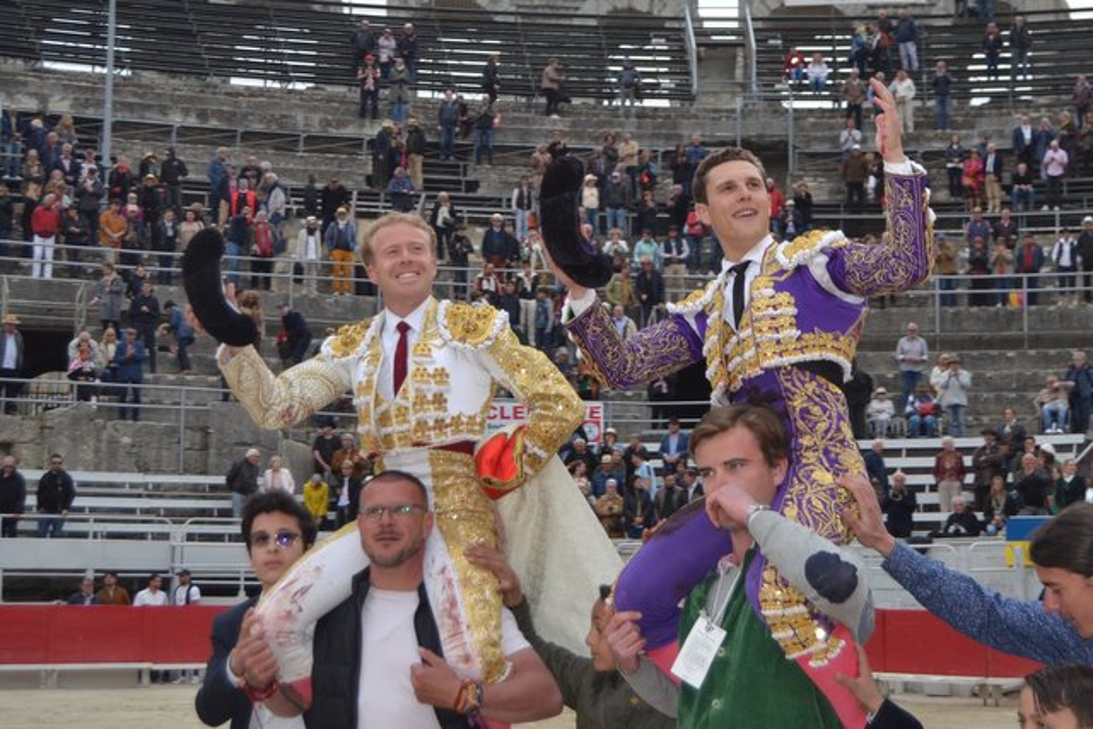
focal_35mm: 52
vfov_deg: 25.8
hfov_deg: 37.8
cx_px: 546
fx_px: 1594
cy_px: 364
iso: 180
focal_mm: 35
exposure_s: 1/125
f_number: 4.5
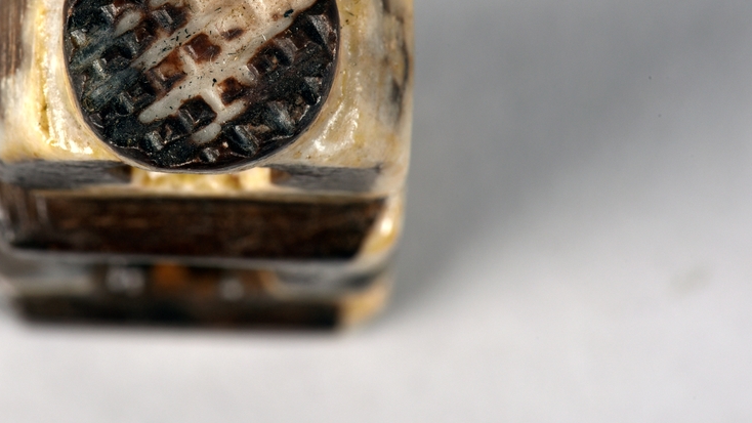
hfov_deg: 11.9
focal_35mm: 180
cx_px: 191
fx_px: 3589
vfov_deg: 6.7
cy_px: 68
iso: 200
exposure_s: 1/160
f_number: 22
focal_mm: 105
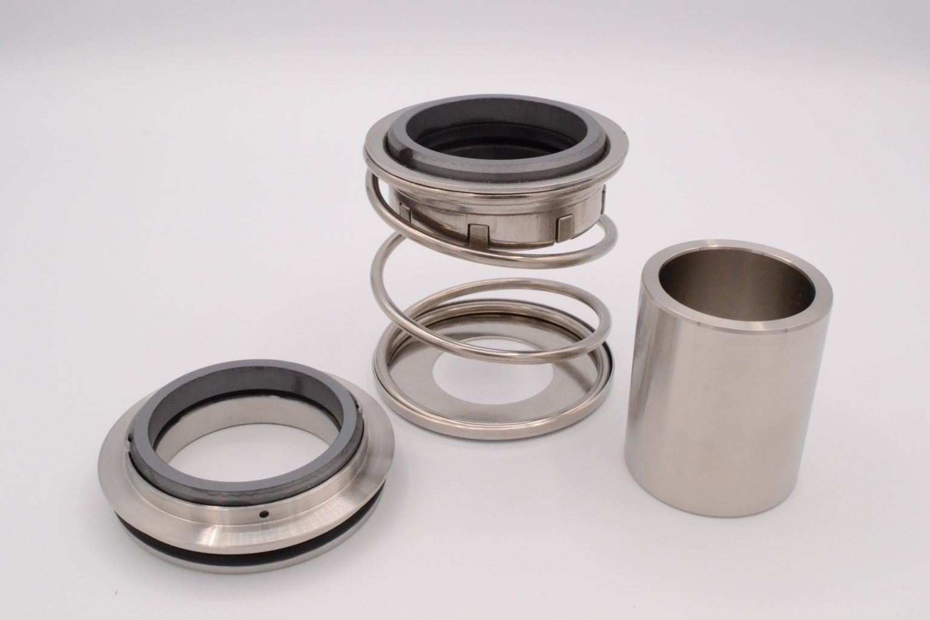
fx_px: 1007
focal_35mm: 39
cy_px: 310
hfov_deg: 49.6
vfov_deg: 34.2
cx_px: 465
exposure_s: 1/500
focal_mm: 26
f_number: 11
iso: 3200
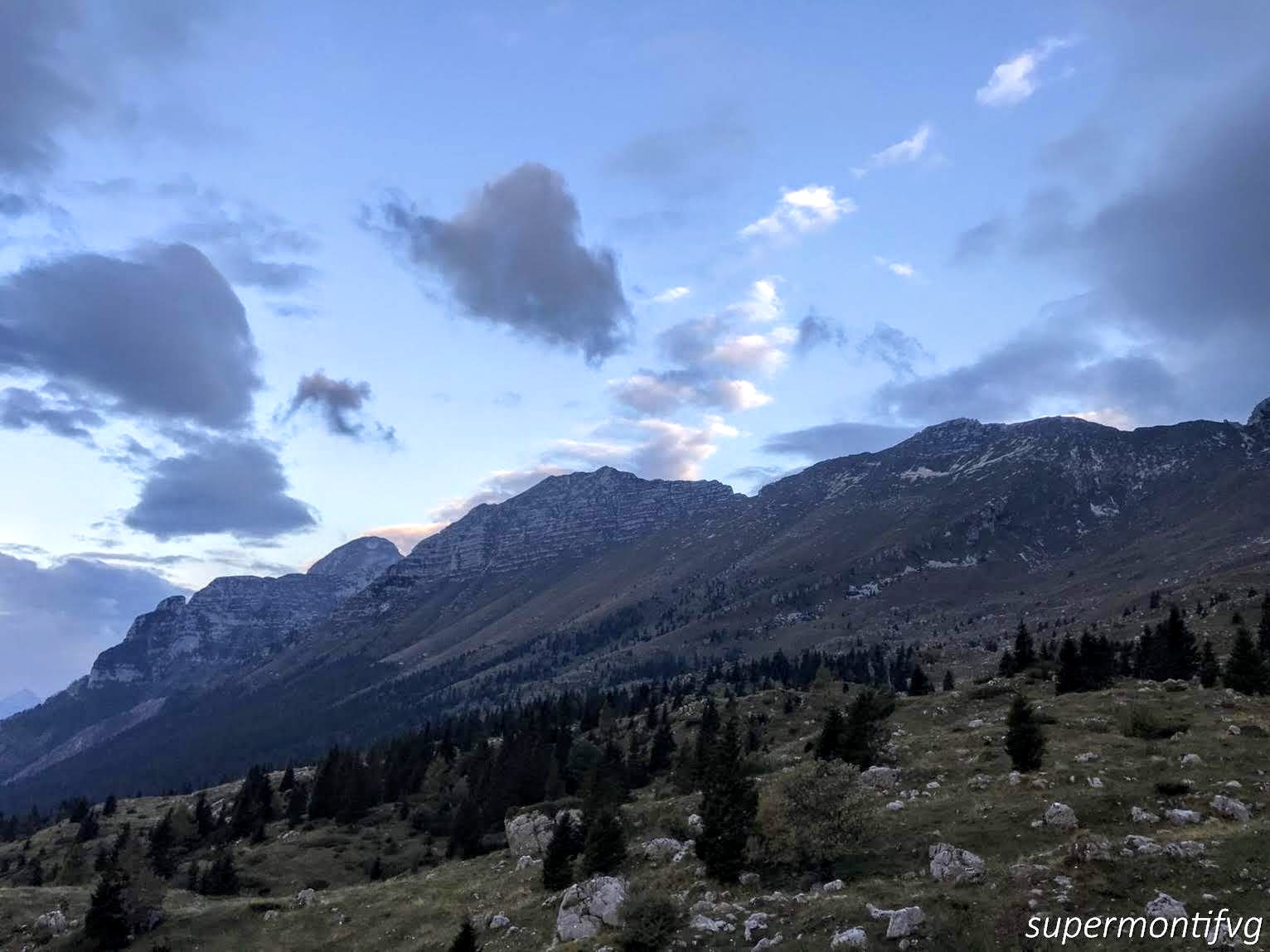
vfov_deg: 49.7
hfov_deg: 63.4
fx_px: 1027
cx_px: 635
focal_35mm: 28
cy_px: 476
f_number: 1.8
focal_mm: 3.99
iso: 20
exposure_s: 1/353
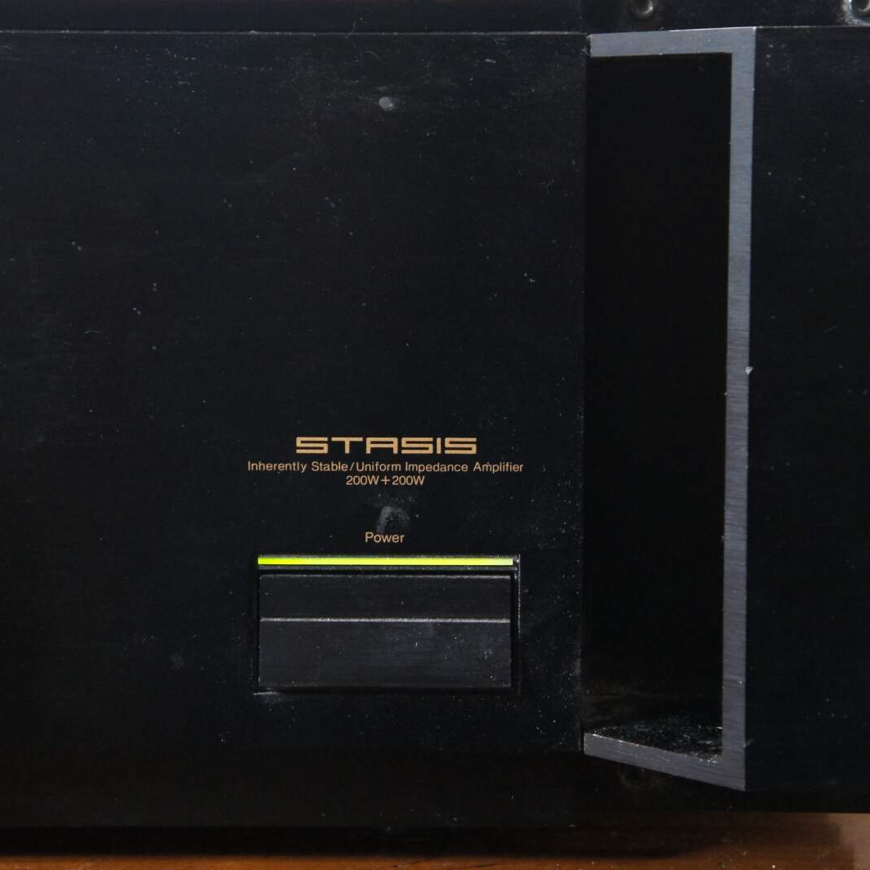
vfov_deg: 20.7
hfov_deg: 20.7
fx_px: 2383
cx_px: 397
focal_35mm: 84
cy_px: 387
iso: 1600
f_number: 4.5
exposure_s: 1/15
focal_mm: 35
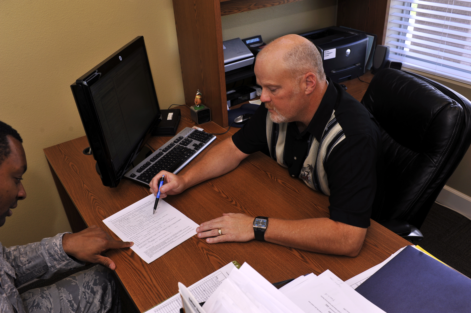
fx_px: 405
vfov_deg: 42.3
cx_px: 236
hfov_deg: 60.3
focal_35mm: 31
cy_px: 156
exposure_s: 1/80
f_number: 7.1
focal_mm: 31
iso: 400
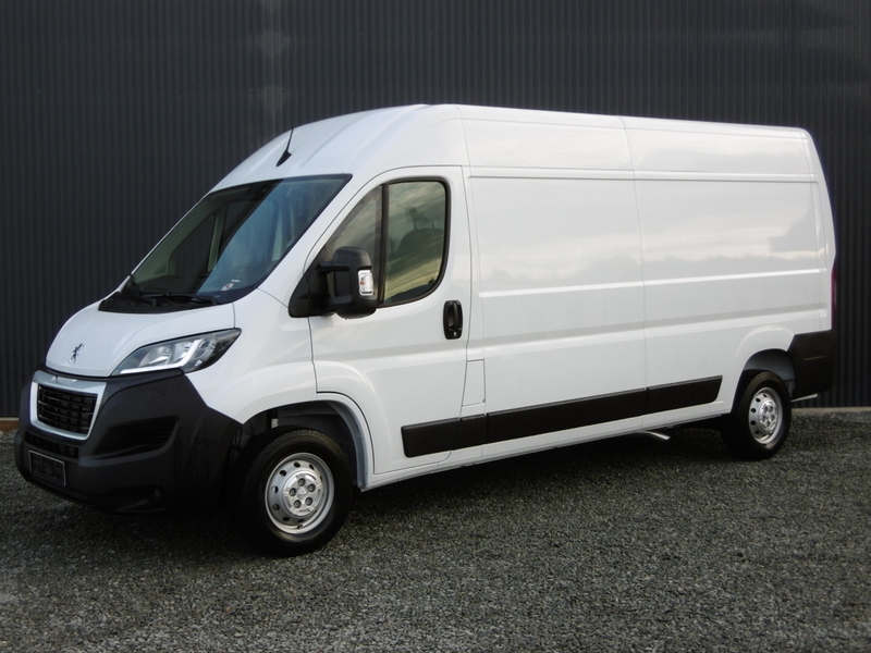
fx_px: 1082
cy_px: 326
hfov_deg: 43.9
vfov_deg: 33.6
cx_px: 436
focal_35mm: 43
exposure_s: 1/160
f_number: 3.8
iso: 100
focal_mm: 7.7
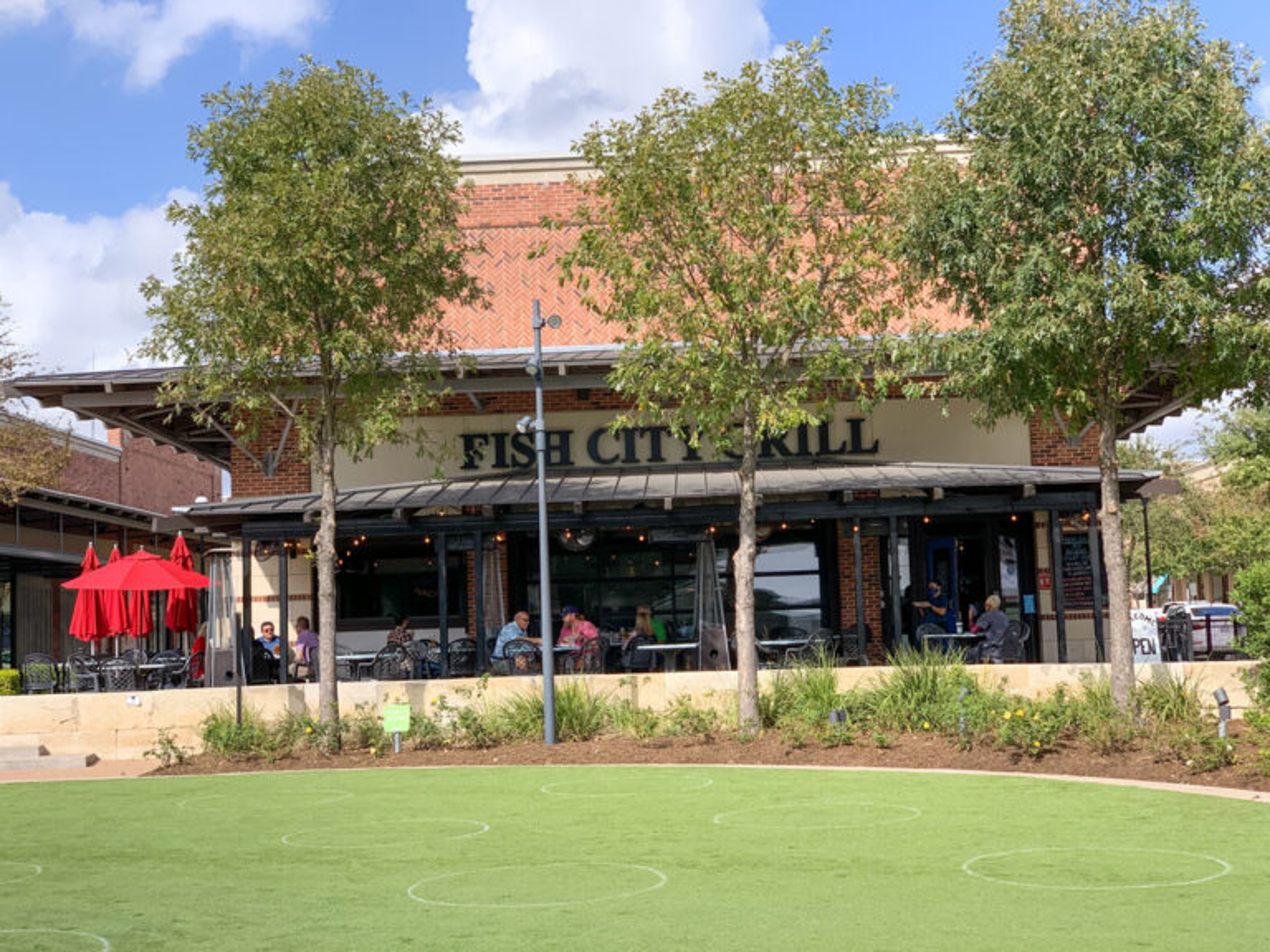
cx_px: 635
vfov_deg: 28.0
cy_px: 476
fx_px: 1908
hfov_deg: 36.8
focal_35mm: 52
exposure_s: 1/600
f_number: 2.4
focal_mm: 6
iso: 16
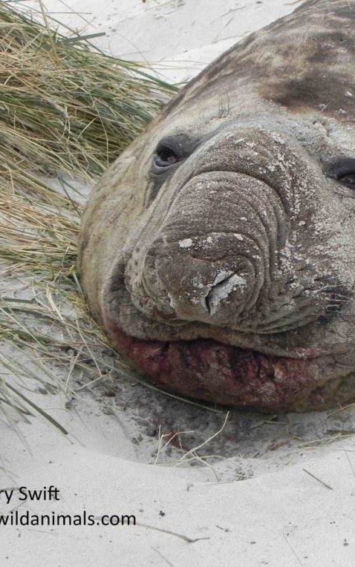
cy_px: 284
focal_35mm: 301
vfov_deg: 7.0
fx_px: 4656
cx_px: 289
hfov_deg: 4.4
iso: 160
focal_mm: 37.7
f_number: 5
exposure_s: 1/200
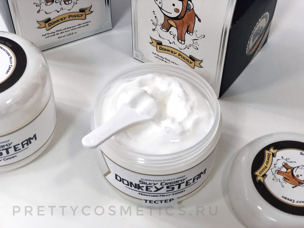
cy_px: 114
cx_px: 152
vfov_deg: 25.7
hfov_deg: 33.8
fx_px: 501
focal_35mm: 57
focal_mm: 6.6
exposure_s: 1/33
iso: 64
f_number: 2.8
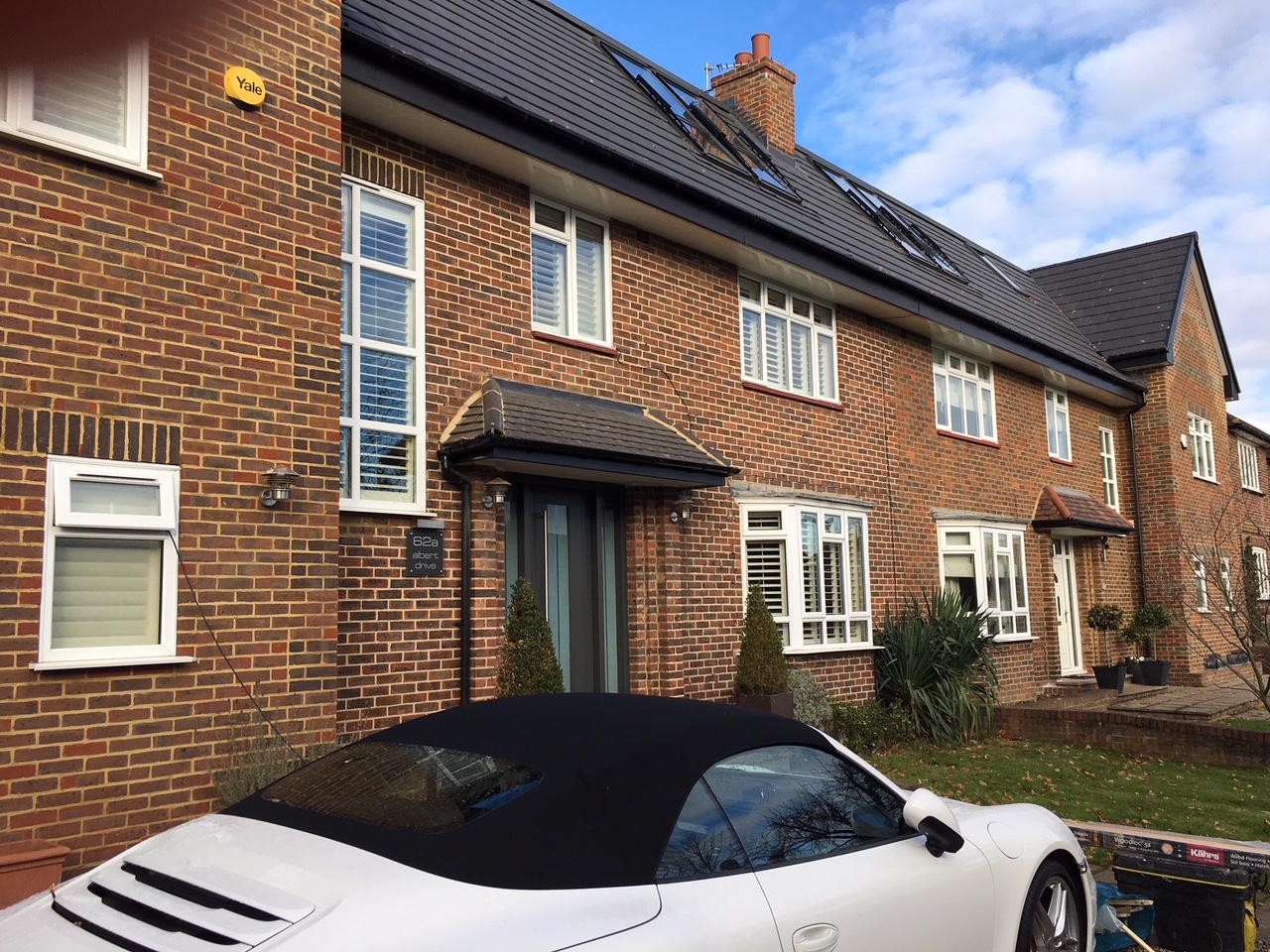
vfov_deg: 48.2
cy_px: 476
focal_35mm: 29
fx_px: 1064
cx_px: 635
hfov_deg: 61.7
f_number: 2.2
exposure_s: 1/620
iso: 25
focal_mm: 4.15
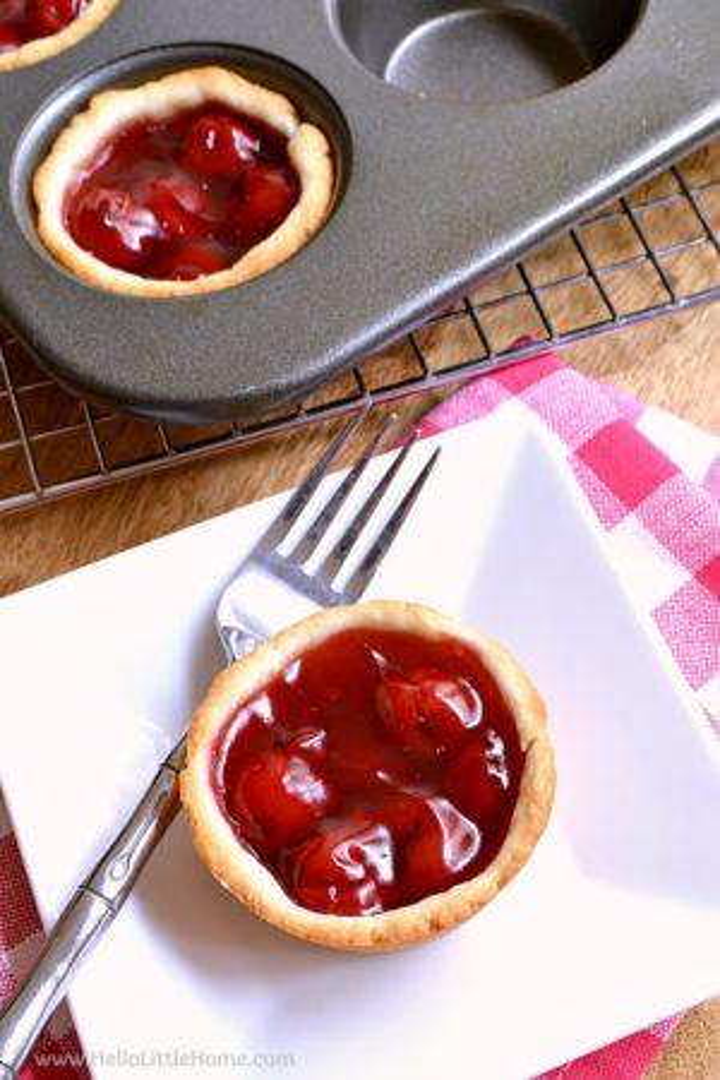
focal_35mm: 60
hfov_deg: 22.6
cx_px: 360
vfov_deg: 33.4
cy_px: 540
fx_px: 1800
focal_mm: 40
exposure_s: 1
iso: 100
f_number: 16
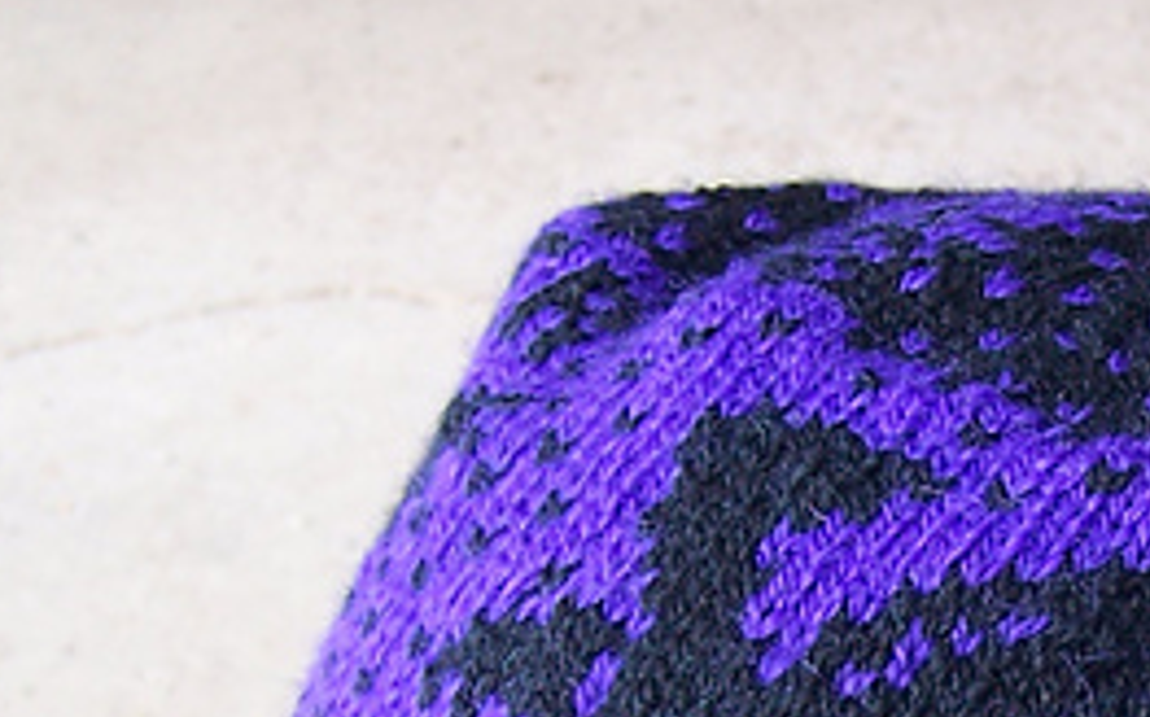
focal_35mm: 98
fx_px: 3069
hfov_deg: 20.6
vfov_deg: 12.9
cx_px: 1124
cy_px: 922
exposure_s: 1/30
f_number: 2.8
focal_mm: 6.3
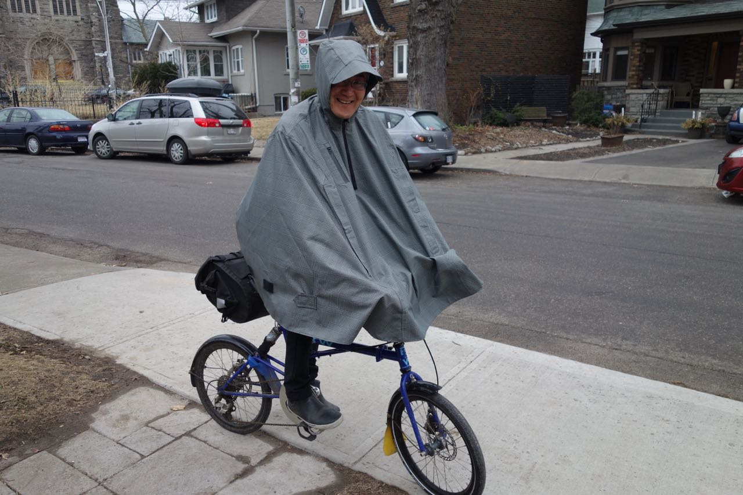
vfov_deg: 46.4
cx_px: 372
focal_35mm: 28
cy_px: 248
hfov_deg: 65.5
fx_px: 578
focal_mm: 10.4
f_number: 2.8
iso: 125
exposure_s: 1/100
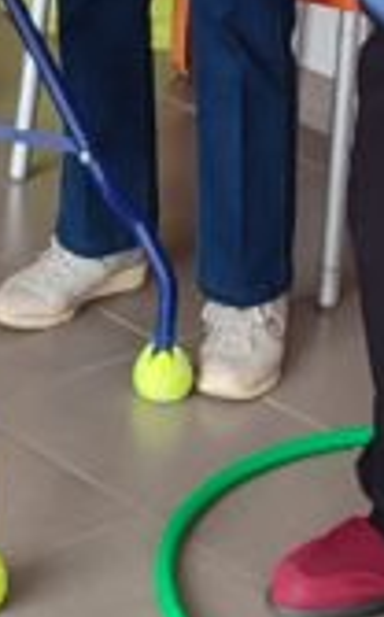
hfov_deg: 8.4
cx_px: 192
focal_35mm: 156
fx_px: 2619
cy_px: -48
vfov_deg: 13.2
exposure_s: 1/50
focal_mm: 5.89
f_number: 1.89
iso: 185
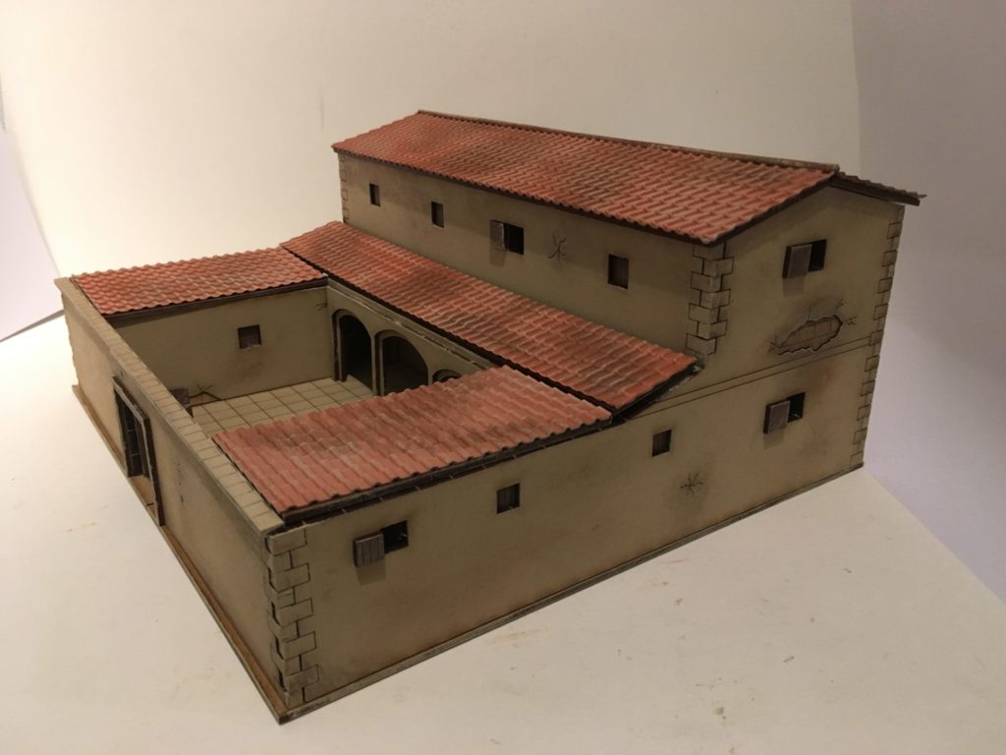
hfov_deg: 61.7
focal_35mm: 29
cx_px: 503
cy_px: 378
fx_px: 843
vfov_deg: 48.2
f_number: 2.2
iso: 160
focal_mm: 4.15
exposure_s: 1/33
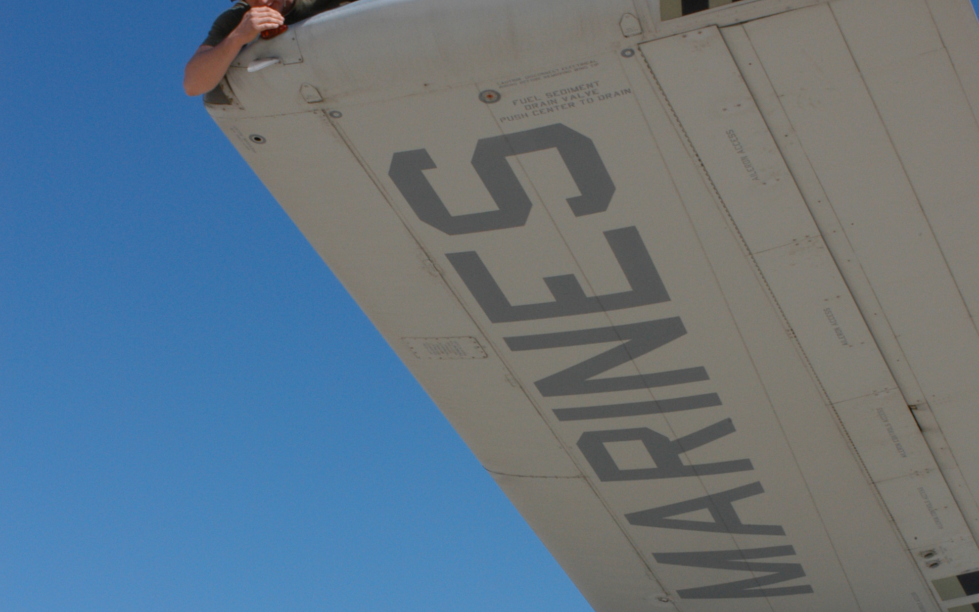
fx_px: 1734
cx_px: 494
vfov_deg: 19.6
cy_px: 551
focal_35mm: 65
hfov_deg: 31.5
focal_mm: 28
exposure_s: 1/180
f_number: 22
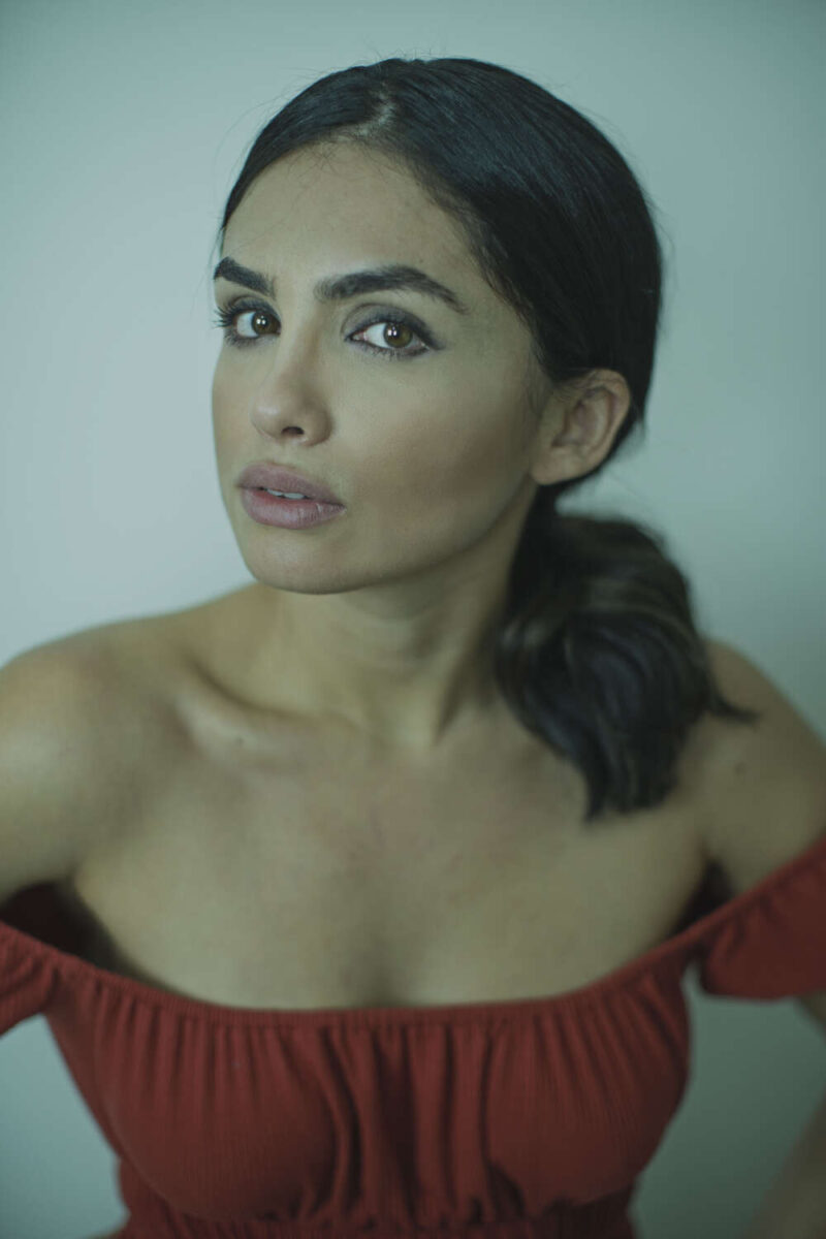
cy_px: 620
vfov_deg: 39.6
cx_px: 413
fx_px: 1721
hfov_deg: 27.0
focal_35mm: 50
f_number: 1.8
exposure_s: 1/160
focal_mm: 50
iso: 200
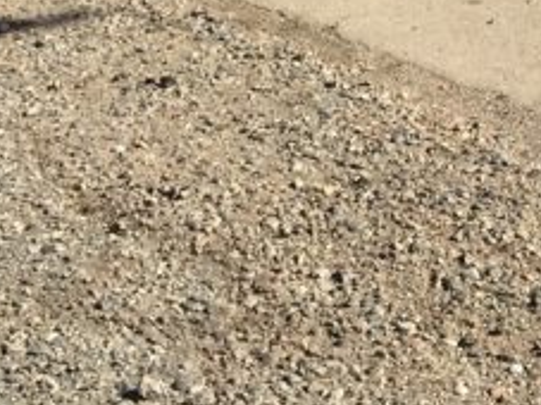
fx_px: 2046
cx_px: 827
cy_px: -491
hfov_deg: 14.0
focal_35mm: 131
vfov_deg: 10.2
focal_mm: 4.15
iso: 32
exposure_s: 1/1721
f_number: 2.2
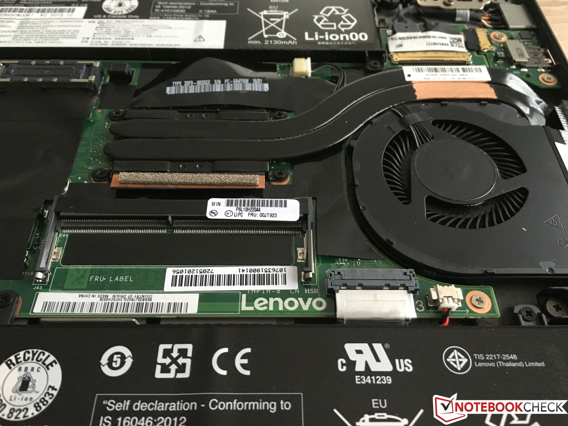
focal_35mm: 29
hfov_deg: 61.7
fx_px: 476
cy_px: 213
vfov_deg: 48.2
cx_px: 284
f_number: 2.2
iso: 200
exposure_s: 1/17
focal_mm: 4.15
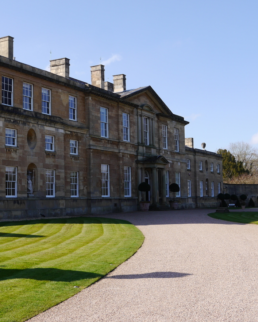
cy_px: 163
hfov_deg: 28.4
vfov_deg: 35.4
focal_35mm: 53
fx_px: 506
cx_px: 89
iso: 160
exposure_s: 1/320
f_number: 6.3
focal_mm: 20
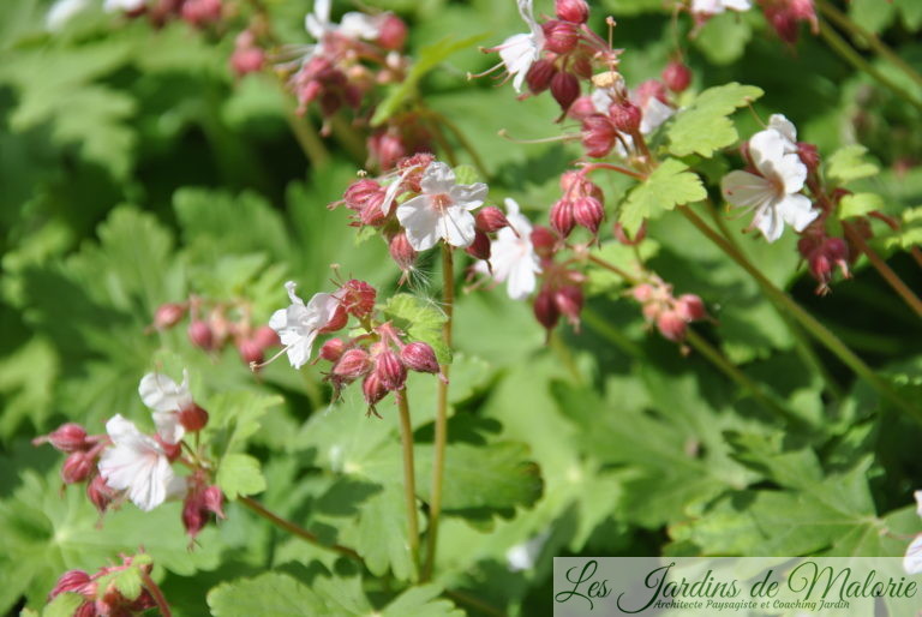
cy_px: 308
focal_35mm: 174
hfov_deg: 11.8
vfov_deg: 7.9
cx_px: 461
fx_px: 4461
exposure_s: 1/500
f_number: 5.6
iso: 110
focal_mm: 116
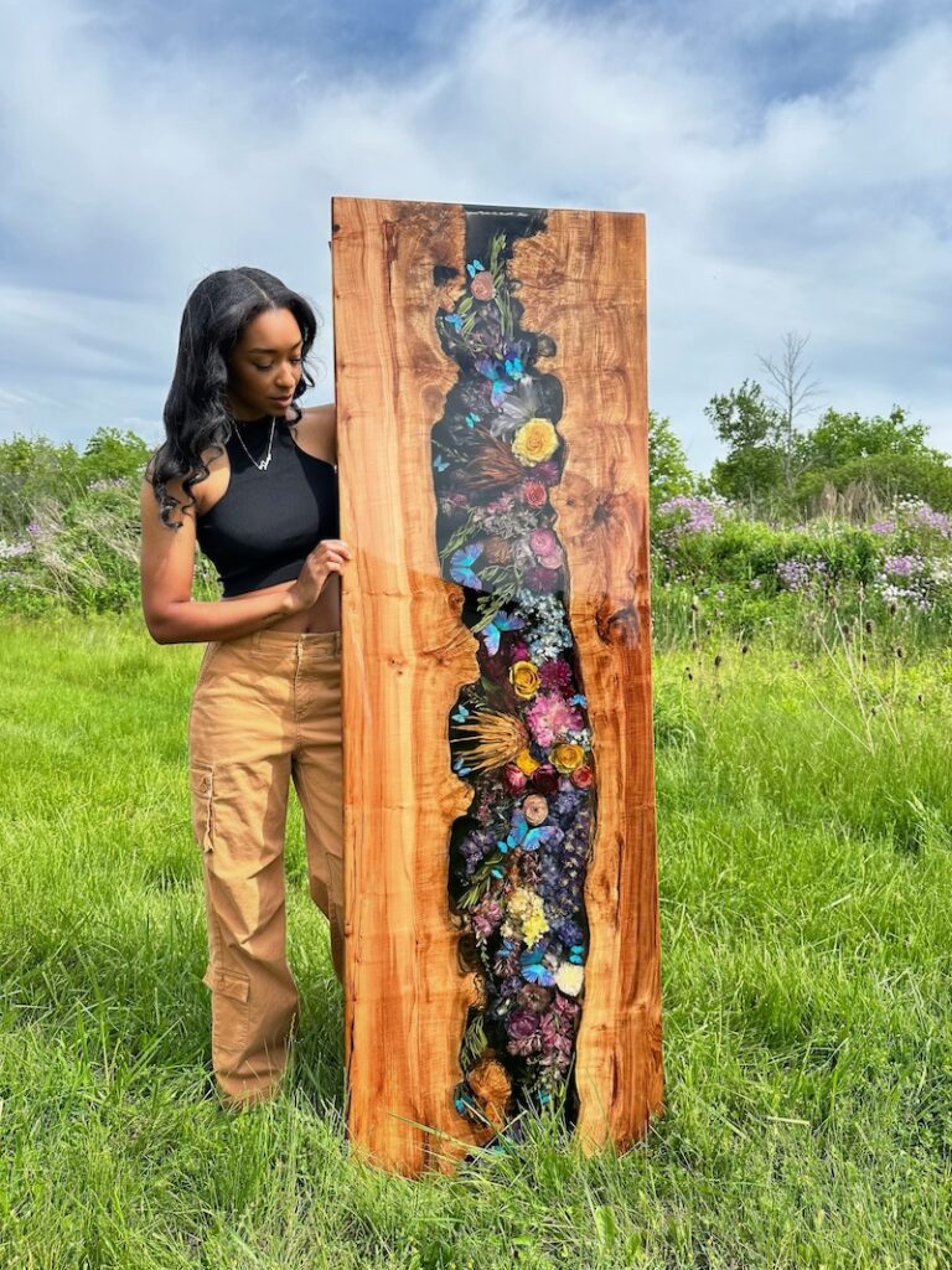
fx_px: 880
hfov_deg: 56.8
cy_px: 635
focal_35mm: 24
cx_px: 476
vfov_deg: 71.6
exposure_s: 1/3155
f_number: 1.78
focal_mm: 6.86
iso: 80
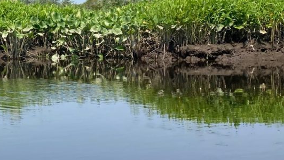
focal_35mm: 88
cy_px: 74
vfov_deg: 13.8
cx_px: -48
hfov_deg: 22.5
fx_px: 663
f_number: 1.8
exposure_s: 1/1869
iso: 20
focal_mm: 3.99
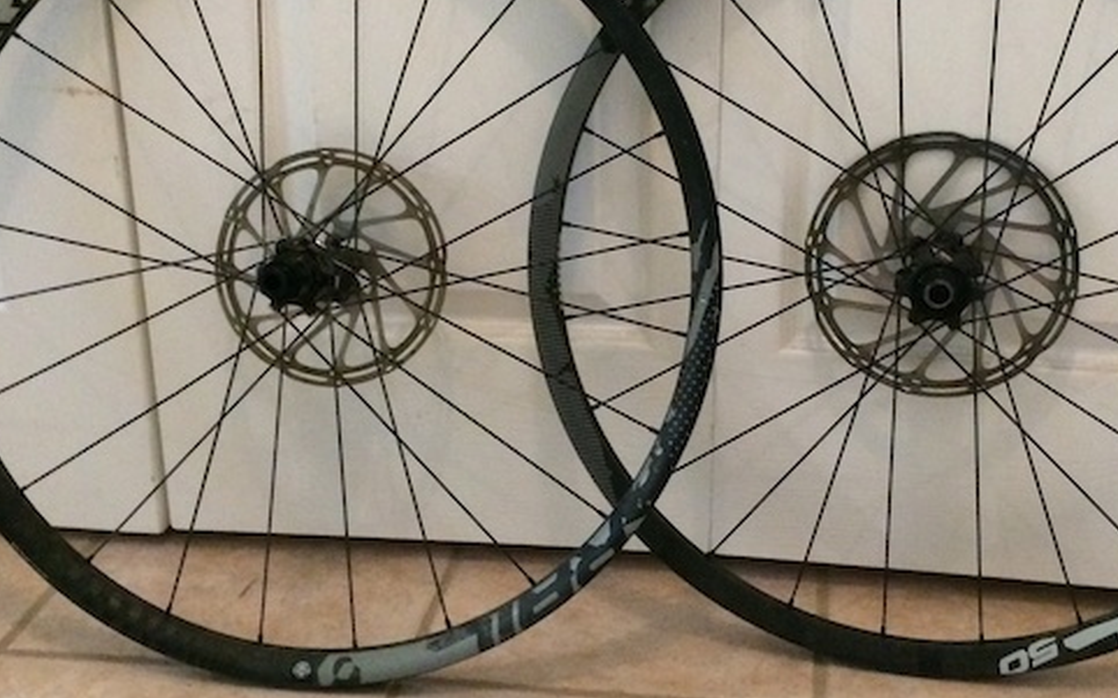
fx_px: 1554
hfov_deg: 39.4
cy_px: 276
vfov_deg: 25.3
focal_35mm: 51
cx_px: 659
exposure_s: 1/15
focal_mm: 4.15
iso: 400
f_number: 2.2
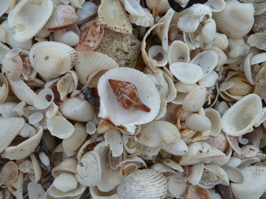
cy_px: 100
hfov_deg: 69.4
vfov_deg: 54.9
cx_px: 133
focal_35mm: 25
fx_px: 192
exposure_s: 1/250
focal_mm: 4.1
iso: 100
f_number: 4
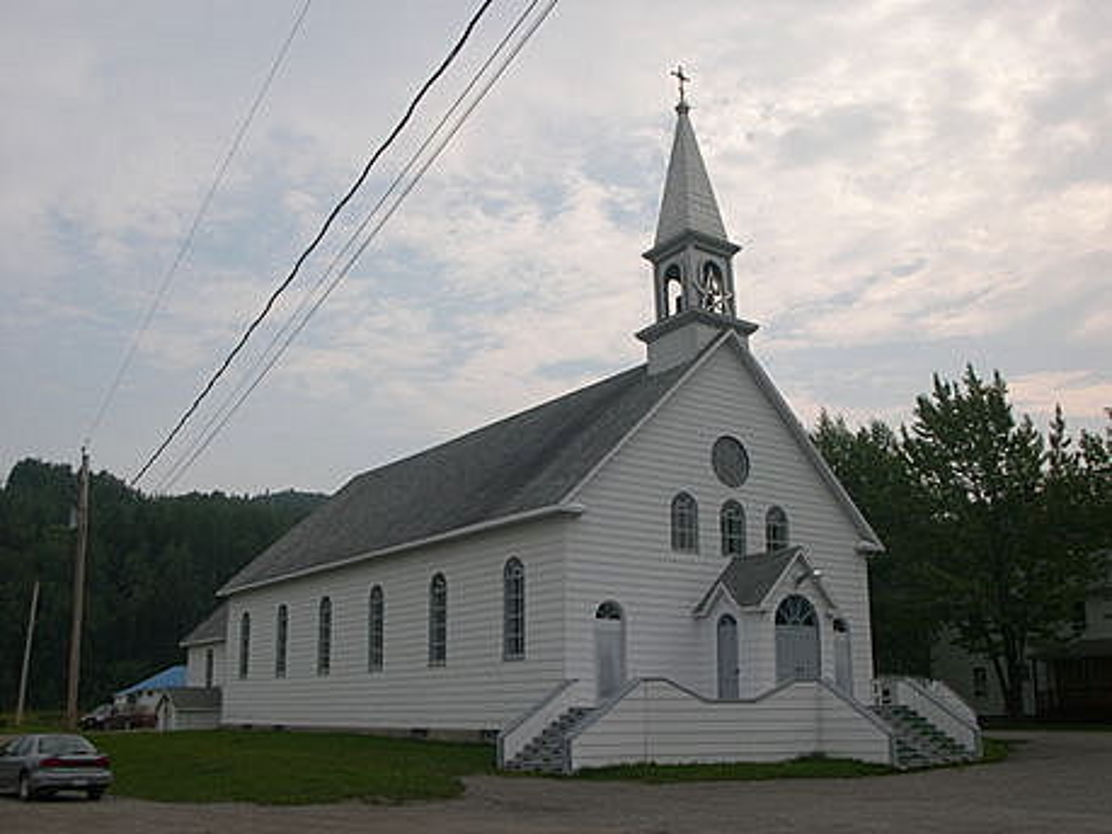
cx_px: 556
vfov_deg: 28.0
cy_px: 417
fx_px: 1670
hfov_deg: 36.8
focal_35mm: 52
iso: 100
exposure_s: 1/223
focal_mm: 11.1
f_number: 8.8
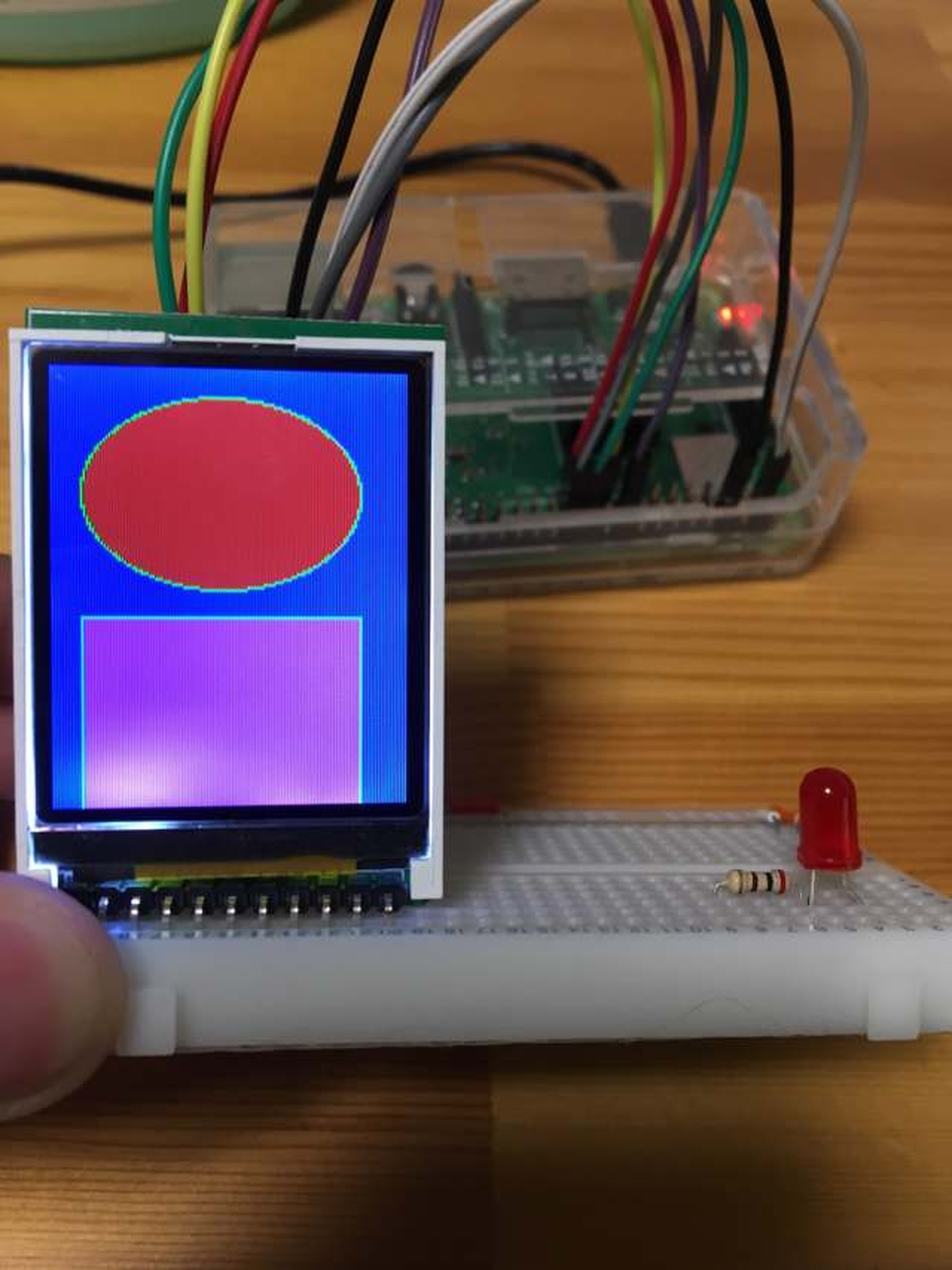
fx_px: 1063
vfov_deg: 61.7
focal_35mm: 29
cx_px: 476
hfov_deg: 48.2
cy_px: 635
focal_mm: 4.15
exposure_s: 1/30
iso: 64
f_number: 2.2
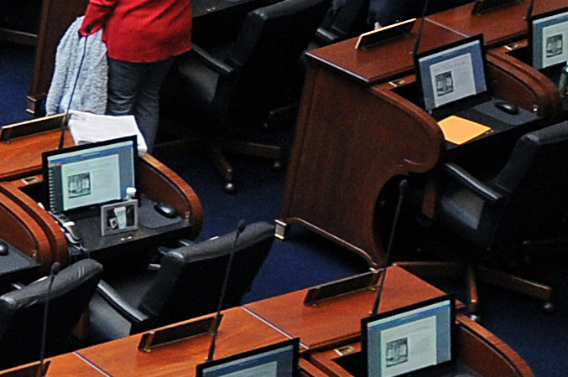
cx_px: -898
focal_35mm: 171
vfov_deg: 8.0
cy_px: 58
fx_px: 2695
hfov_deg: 10.1
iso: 500
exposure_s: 1/60
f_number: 3.2
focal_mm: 18
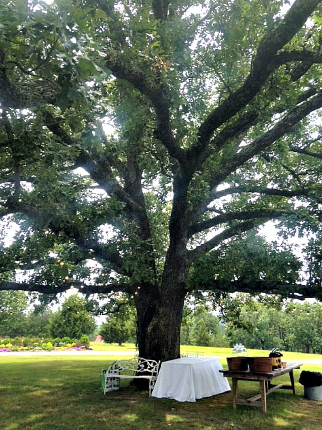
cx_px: 161
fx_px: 409
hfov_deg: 42.9
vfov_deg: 55.4
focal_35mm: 33
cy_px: 215
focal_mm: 4.12
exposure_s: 1/488
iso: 50
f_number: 2.4
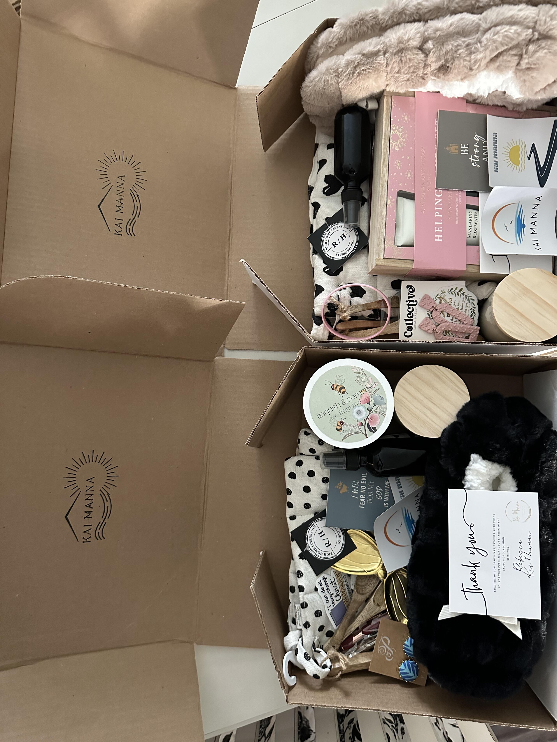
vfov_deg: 71.6
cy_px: 371
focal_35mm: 24
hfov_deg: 56.8
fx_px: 515
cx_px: 278
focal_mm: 6.86
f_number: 1.78
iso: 1000
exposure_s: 1/49
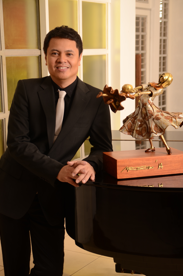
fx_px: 559
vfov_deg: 27.8
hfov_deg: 18.6
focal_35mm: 73
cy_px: 146
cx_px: 90
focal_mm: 46
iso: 100
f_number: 4.5
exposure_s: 1/60
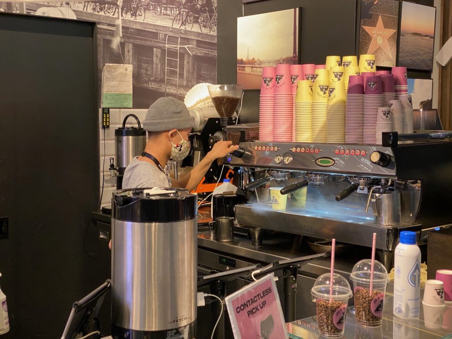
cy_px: 170
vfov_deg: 28.0
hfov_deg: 36.8
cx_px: 226
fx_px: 679
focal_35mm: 52
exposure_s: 1/60
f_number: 2
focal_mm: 6
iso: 250
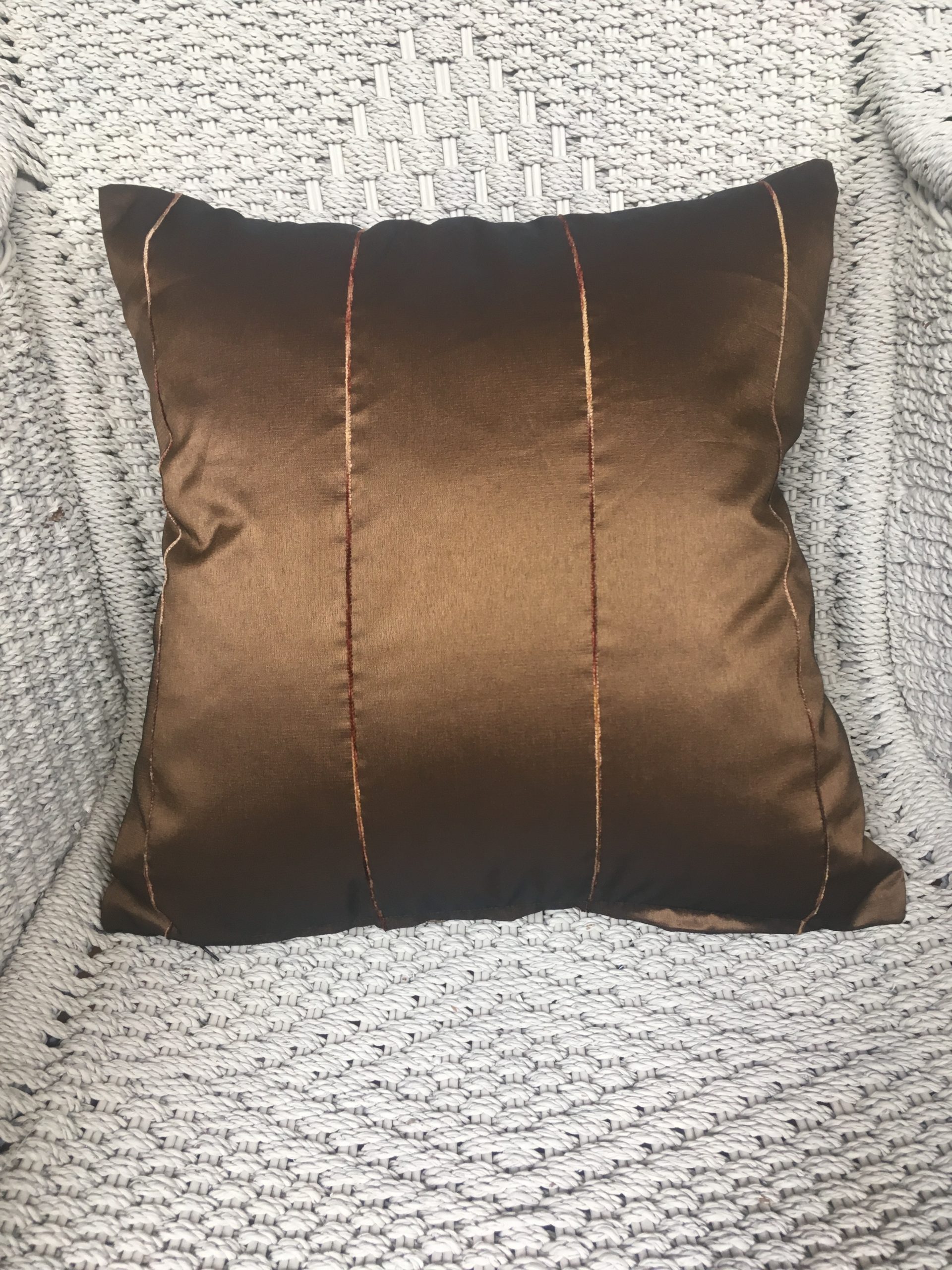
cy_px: 635
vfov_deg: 61.7
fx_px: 1063
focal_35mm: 29
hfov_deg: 48.2
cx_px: 476
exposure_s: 1/33
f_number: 2.2
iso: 40
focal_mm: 4.15
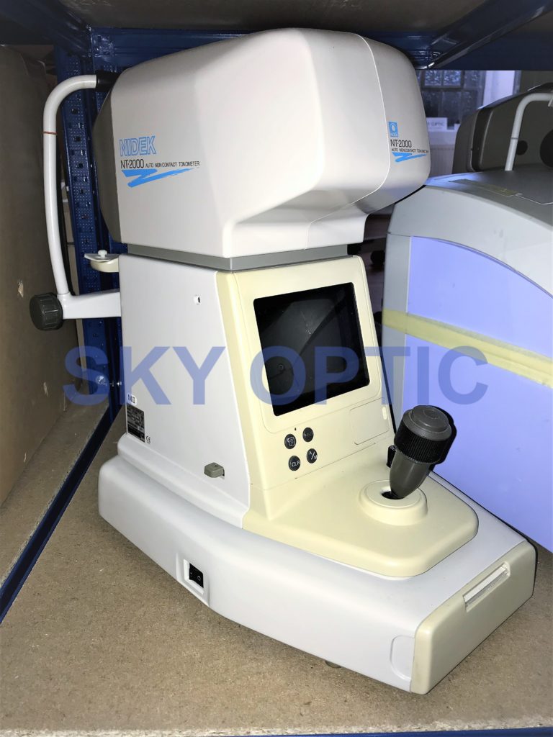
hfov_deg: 49.7
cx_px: 276
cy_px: 368
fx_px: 596
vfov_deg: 63.4
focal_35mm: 28
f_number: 1.8
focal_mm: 3.99
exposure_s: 1/30
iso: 20
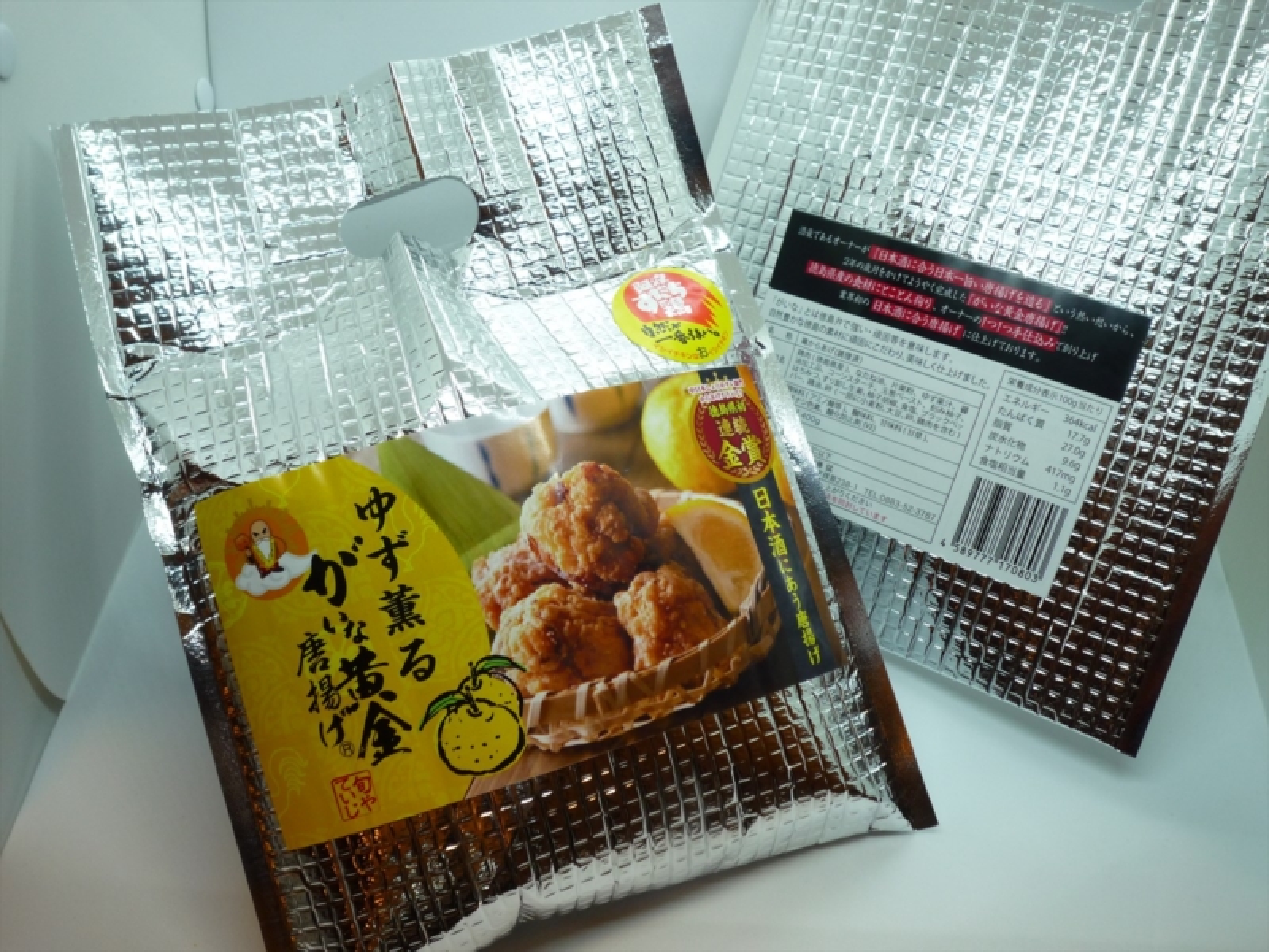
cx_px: 634
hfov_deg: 47.9
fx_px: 1430
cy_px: 476
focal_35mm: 39
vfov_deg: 36.8
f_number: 4
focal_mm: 6.8
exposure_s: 1/40
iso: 160
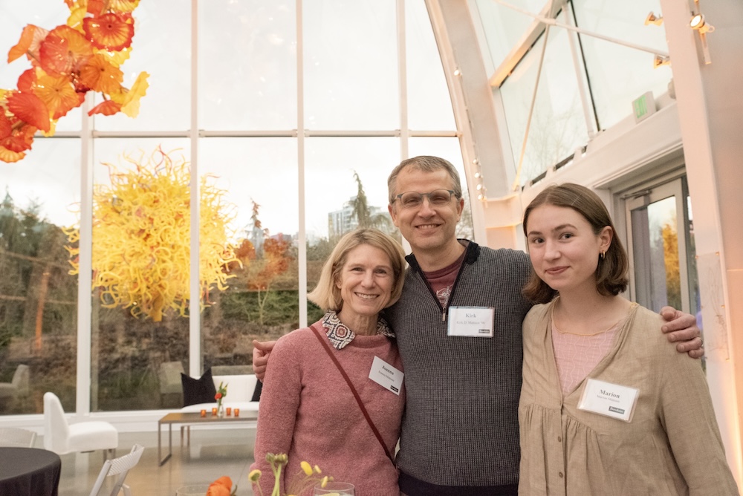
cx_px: 372
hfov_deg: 53.1
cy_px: 248
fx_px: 743
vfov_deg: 36.9
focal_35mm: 36
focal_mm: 36
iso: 10000
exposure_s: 1/250
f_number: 5.6
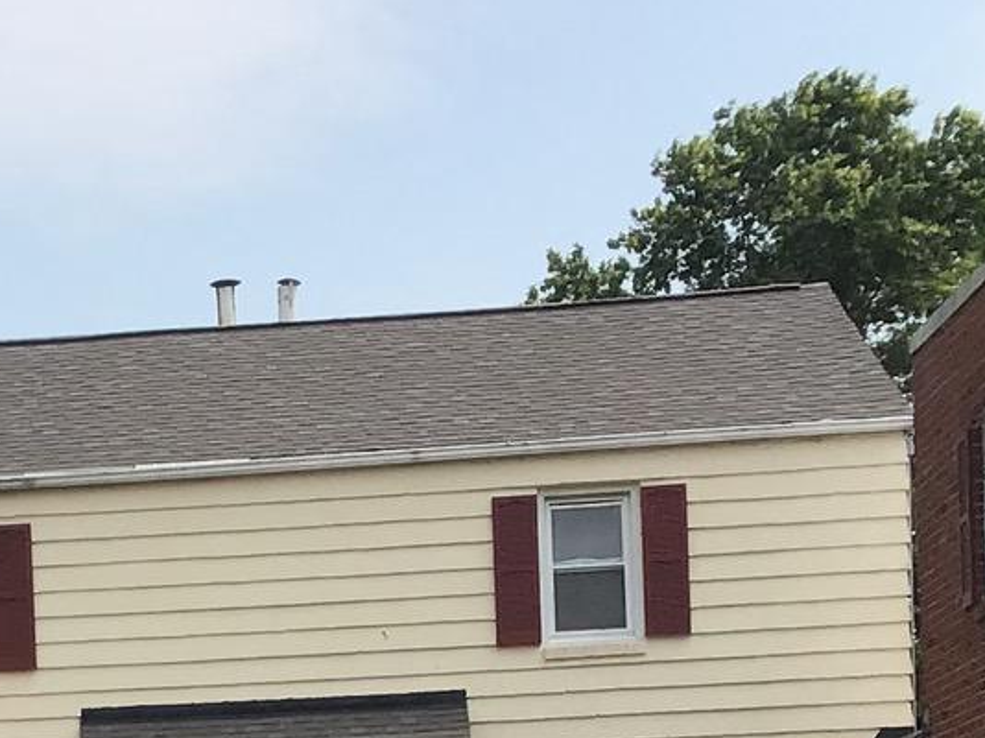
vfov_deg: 12.0
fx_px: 3385
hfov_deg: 16.0
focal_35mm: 119
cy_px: 1053
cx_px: -148
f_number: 2.4
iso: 25
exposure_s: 1/1597
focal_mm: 3.3
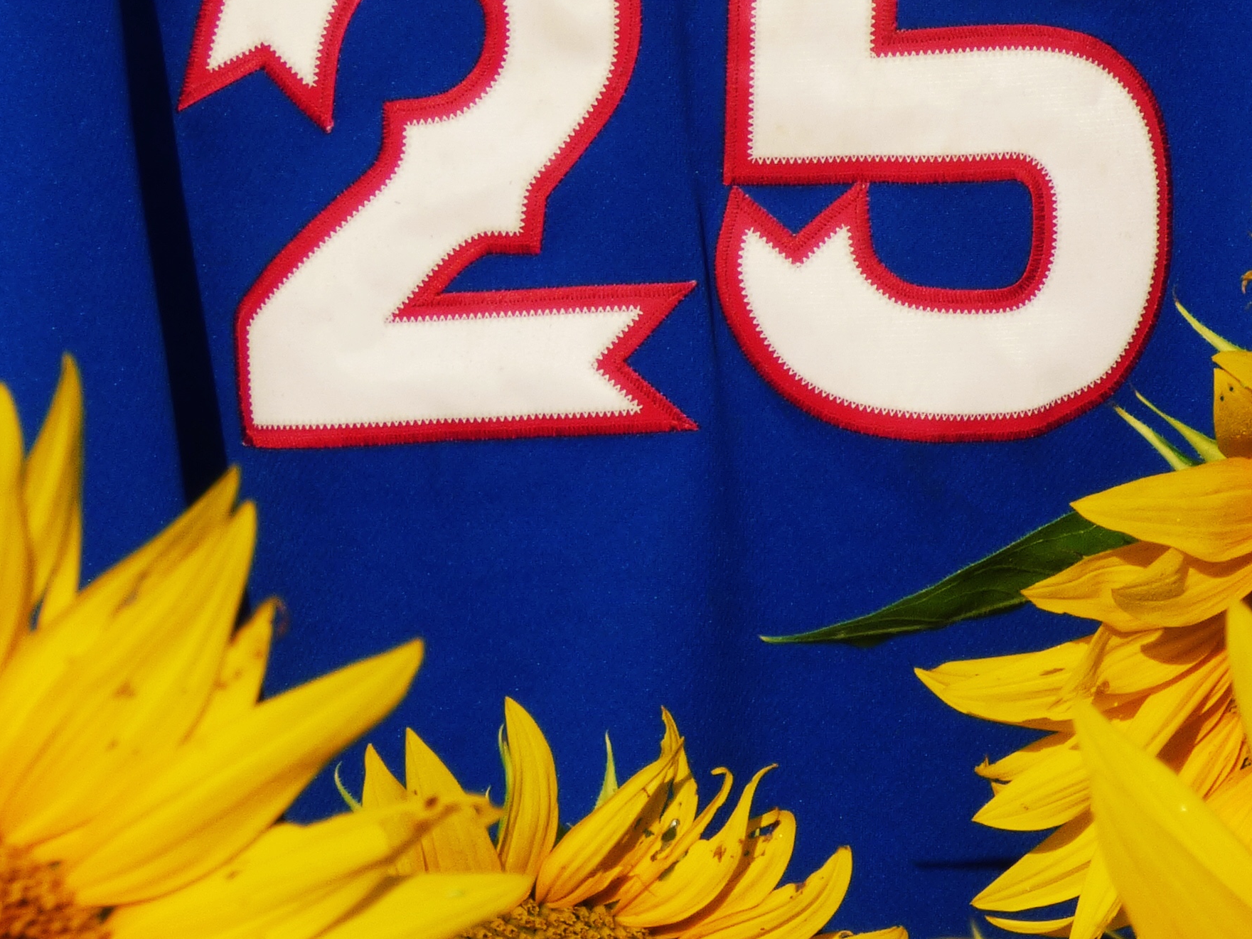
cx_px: 714
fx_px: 10128
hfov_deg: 7.1
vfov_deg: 5.3
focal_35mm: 280
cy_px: 469
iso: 100
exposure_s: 1/800
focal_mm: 19.15
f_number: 4.9
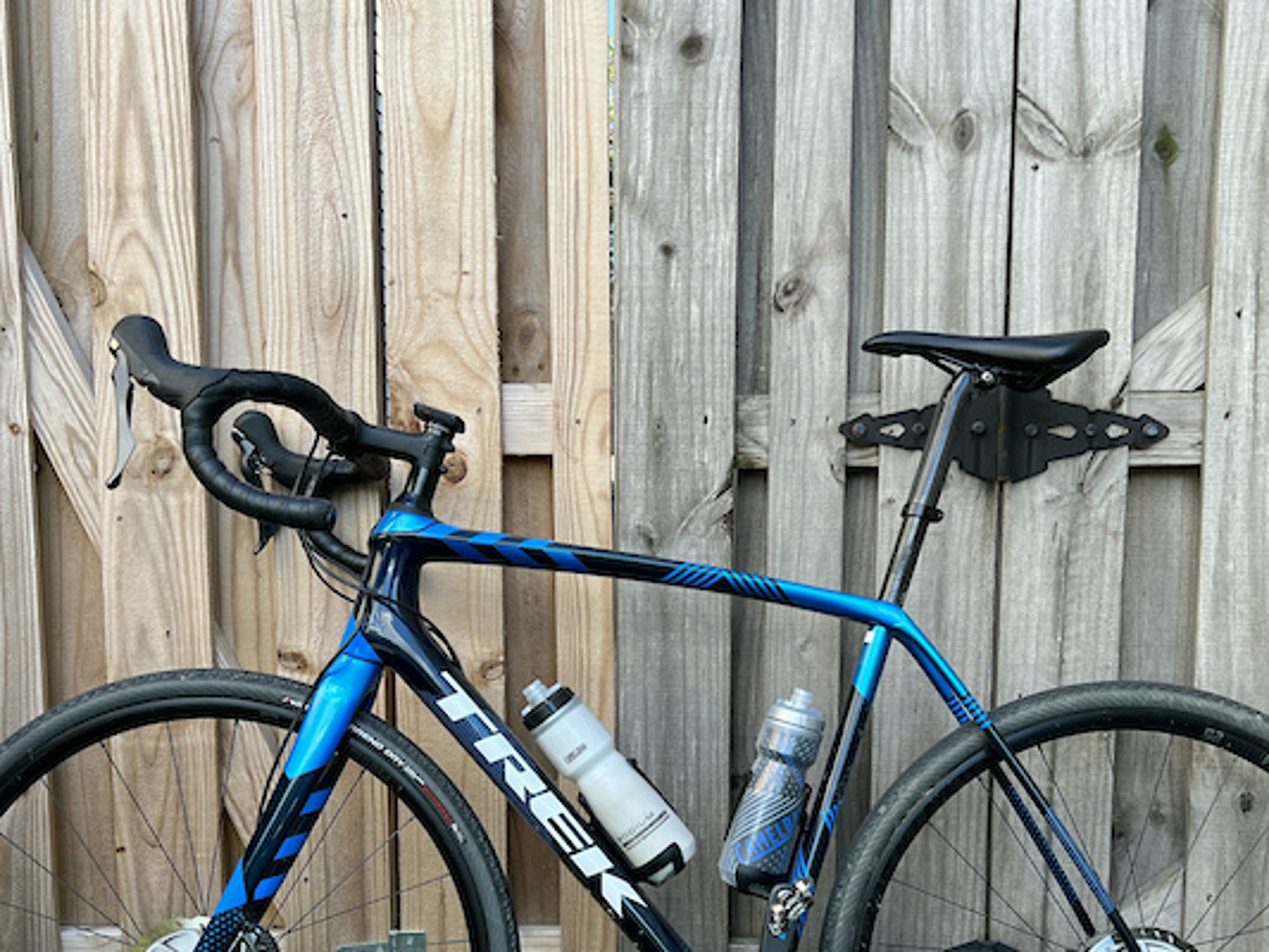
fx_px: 1430
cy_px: 690
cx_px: 659
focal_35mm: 39
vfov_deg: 36.2
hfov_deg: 47.8
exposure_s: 1/434
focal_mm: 5.7
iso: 50
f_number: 1.5
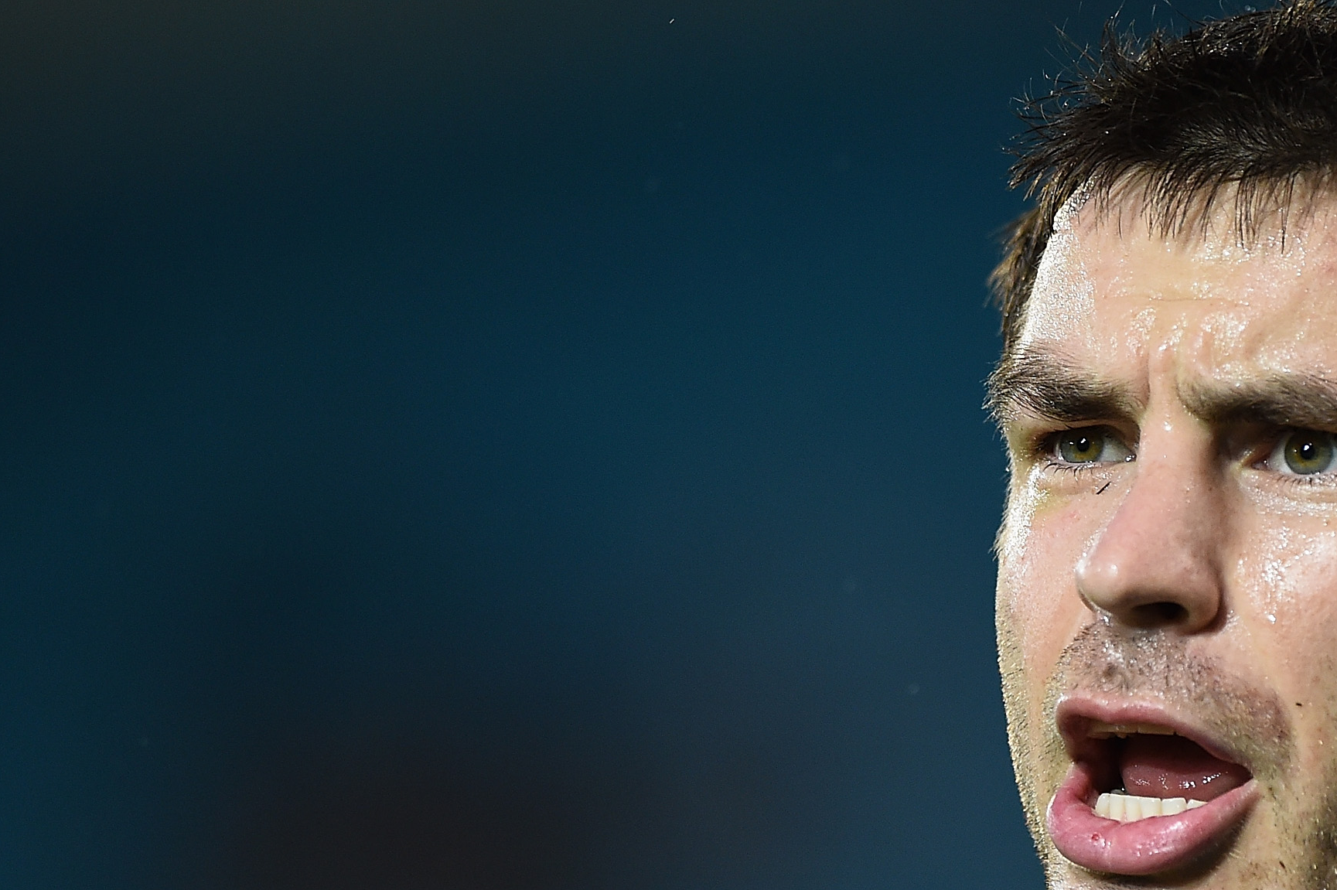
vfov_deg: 2.0
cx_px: 973
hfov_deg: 3.0
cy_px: 673
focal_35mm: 694
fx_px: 25761
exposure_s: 1/1250
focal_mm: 400
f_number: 3.5
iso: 2500
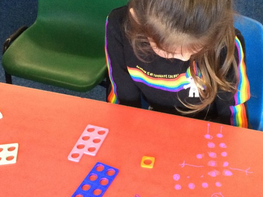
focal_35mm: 58
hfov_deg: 33.2
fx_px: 441
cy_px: 105
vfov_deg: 25.2
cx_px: 150
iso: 200
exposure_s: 1/33
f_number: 2.4
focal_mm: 3.3
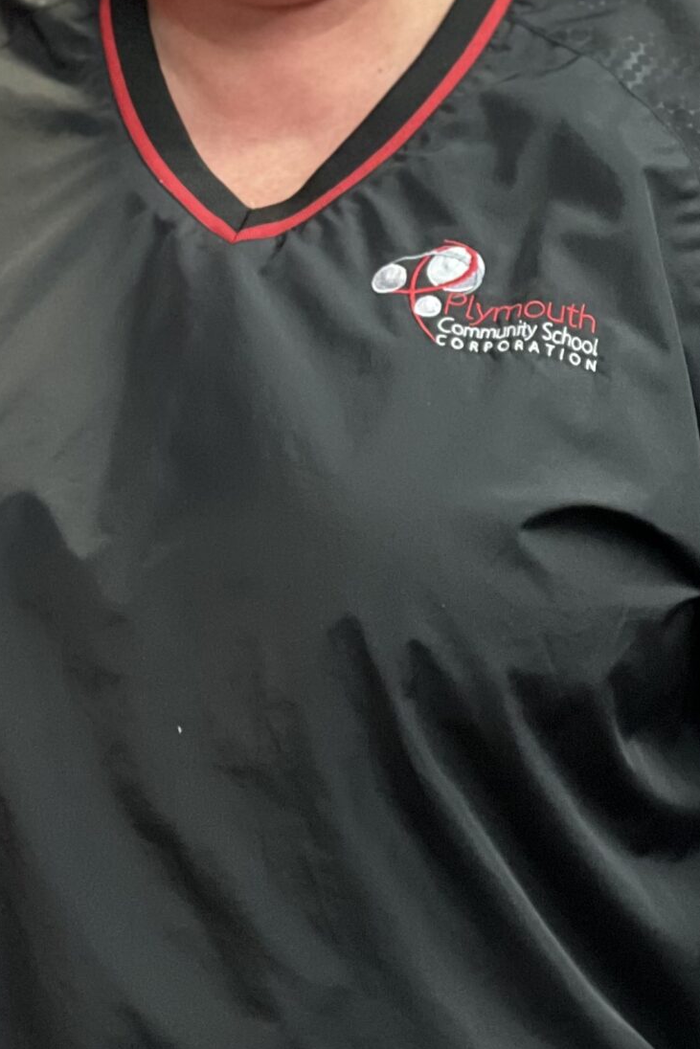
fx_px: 5452
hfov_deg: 7.3
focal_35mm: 187
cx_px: -190
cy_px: 247
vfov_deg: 11.0
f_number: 2.8
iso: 320
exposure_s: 1/40
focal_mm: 9
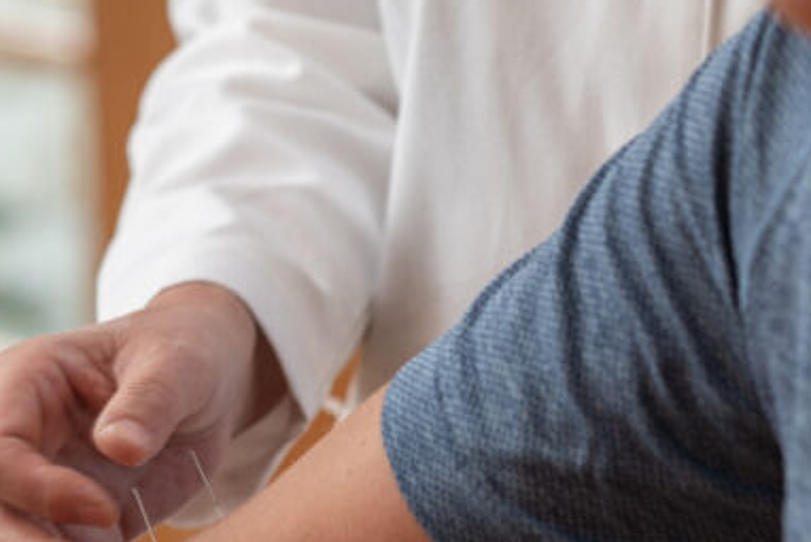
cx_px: 348
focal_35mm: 267
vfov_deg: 5.1
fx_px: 6017
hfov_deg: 7.7
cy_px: 40
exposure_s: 1/60
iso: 80
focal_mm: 85
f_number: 2.8
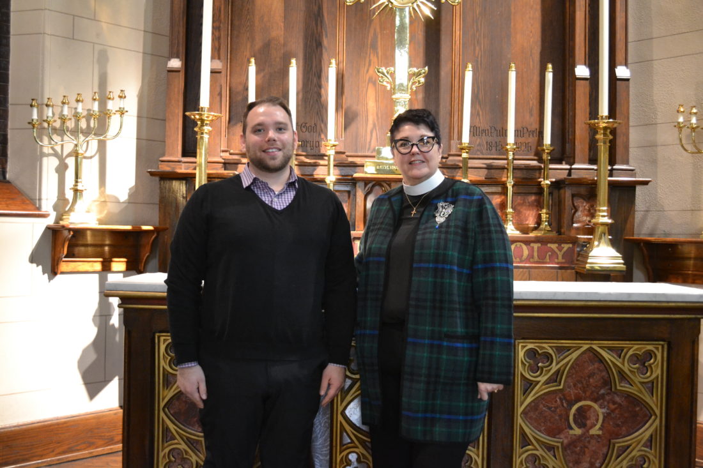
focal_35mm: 39
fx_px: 761
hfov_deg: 49.6
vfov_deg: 34.2
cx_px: 352
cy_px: 234
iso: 2000
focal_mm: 26
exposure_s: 1/15
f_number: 4.2
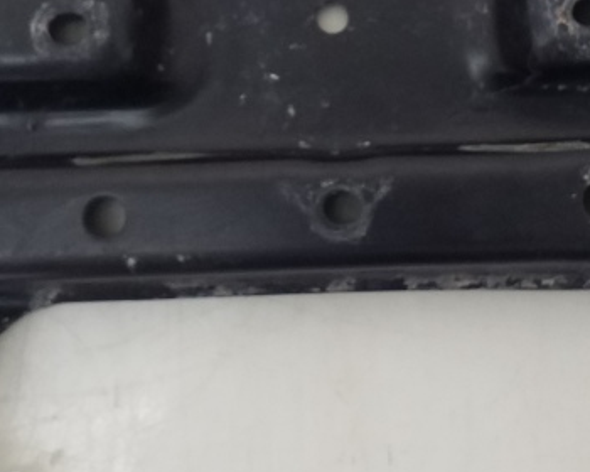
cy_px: 25
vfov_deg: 19.5
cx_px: 347
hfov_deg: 24.7
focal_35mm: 77
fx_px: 1345
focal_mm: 3.6
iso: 125
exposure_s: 1/50
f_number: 1.9
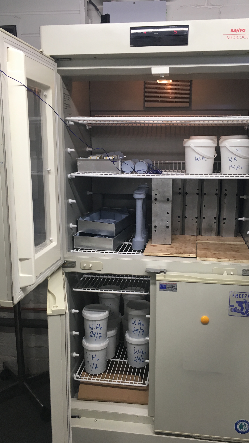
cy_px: 222
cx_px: 136
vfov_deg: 61.0
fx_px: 376
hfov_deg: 36.6
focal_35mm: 32
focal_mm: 4.15
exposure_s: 1/33
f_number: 2.2
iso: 32
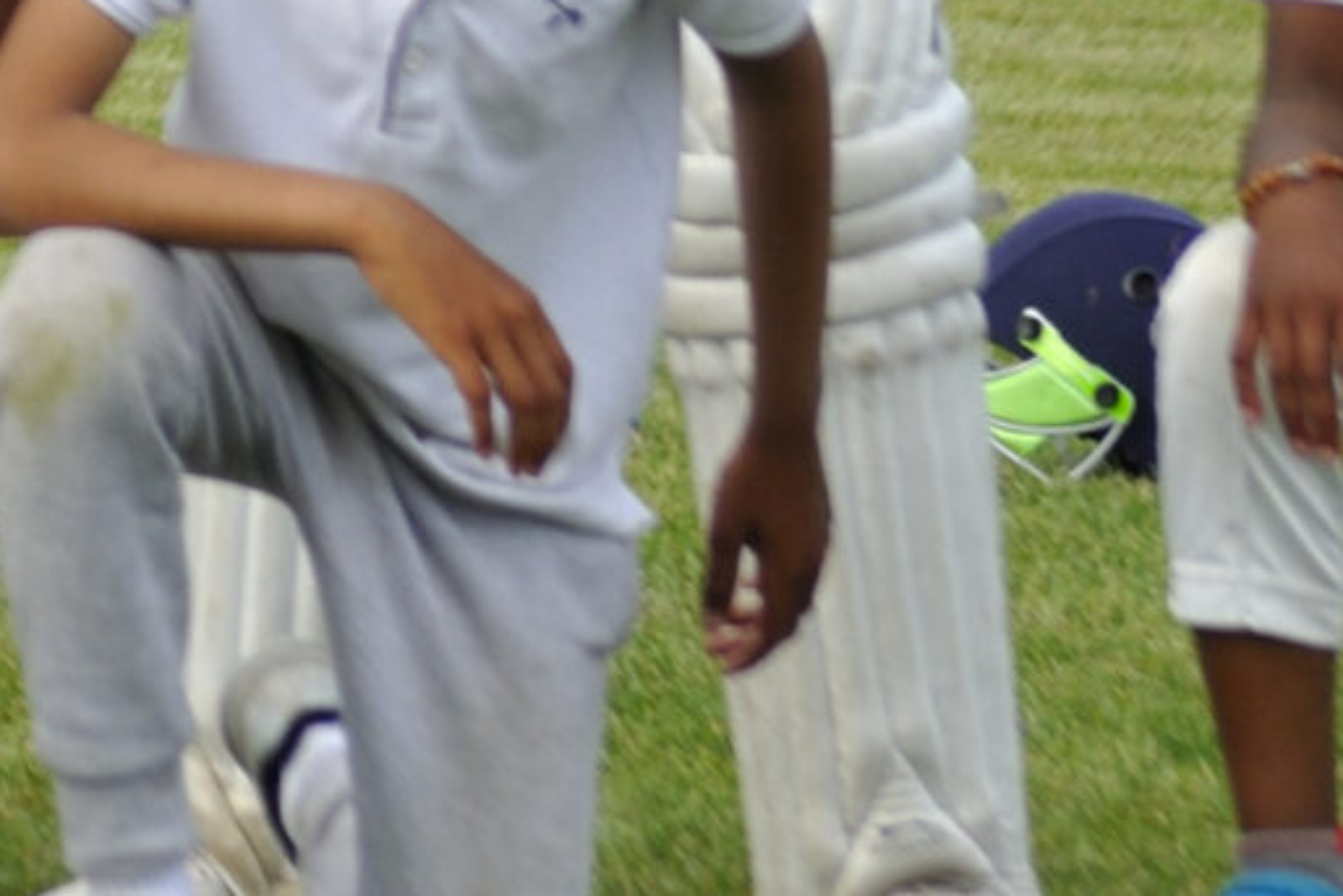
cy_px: -825
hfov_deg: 3.2
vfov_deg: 2.1
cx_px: -1121
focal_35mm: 642
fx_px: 23955
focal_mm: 86
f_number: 4.2
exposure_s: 1/640
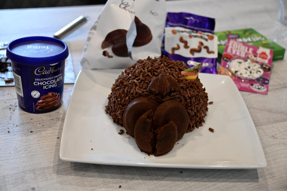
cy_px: 96
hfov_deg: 32.4
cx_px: 144
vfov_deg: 21.9
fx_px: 494
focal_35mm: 62
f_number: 4.8
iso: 3200
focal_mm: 62
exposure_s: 1/125
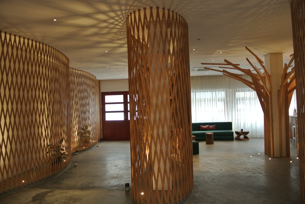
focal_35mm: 27
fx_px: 229
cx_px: 152
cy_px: 102
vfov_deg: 48.0
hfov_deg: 67.3
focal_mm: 10
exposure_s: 1/40
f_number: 3.5
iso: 400
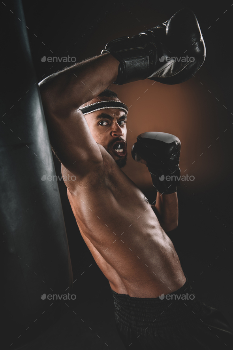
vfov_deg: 58.7
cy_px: 175
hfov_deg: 41.1
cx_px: 116
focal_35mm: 32
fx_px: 310
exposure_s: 1/250
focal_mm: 32
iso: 250
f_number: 5.6
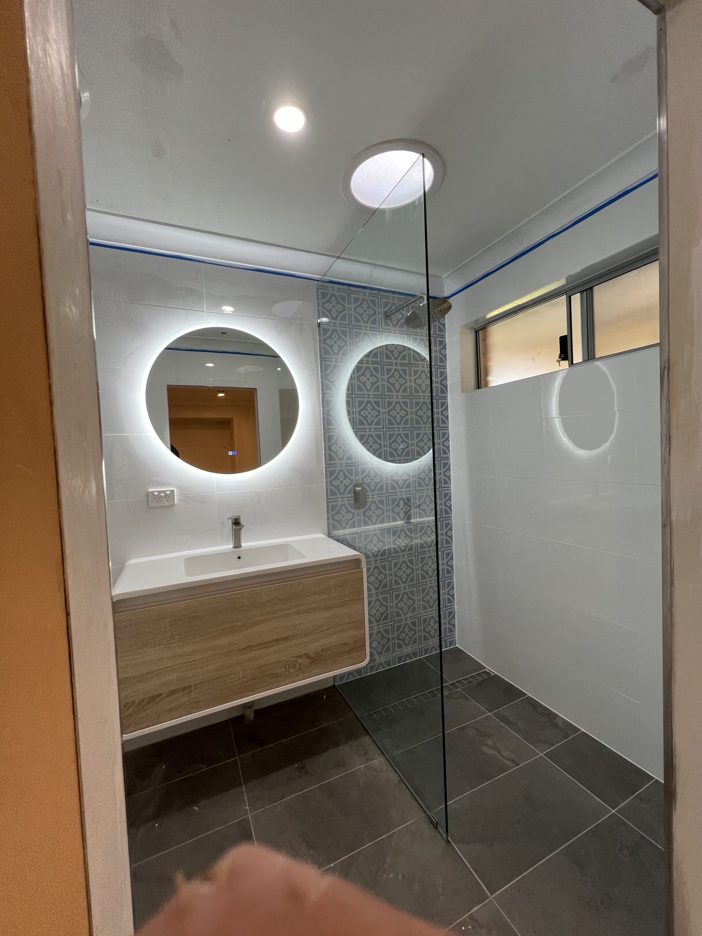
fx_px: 352
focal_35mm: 13
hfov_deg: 89.9
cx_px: 351
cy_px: 468
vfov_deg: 106.2
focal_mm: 1.57
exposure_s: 1/122
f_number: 1.8
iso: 64
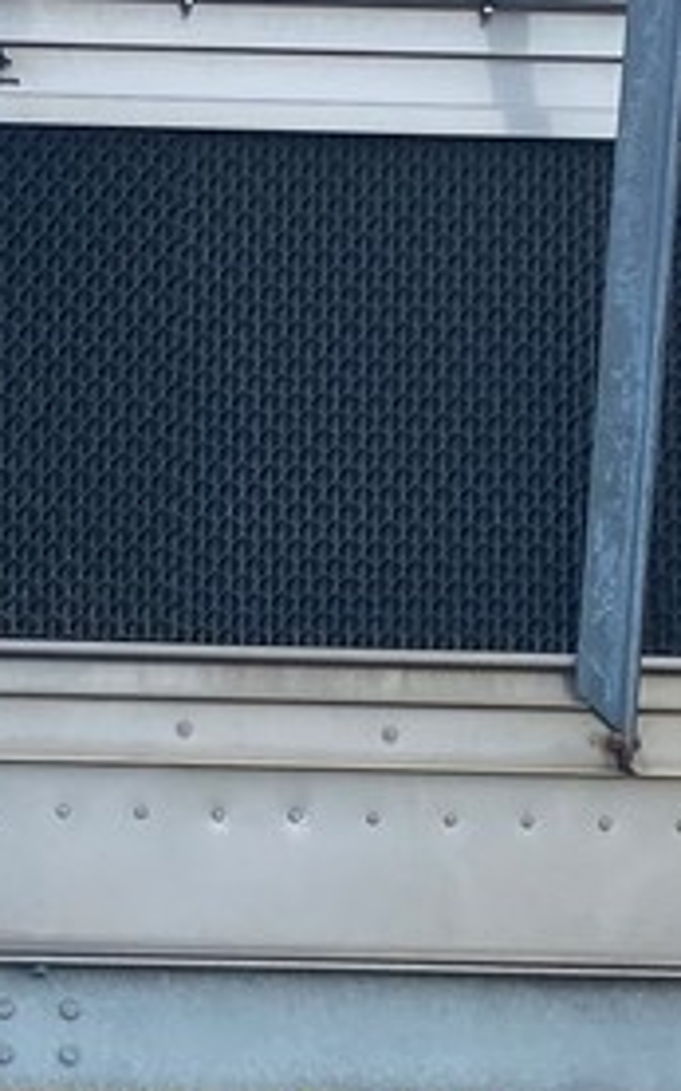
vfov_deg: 15.3
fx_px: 4041
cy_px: 309
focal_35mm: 136
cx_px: -51
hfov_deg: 9.5
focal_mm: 4.25
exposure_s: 1/1330
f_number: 1.8
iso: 32
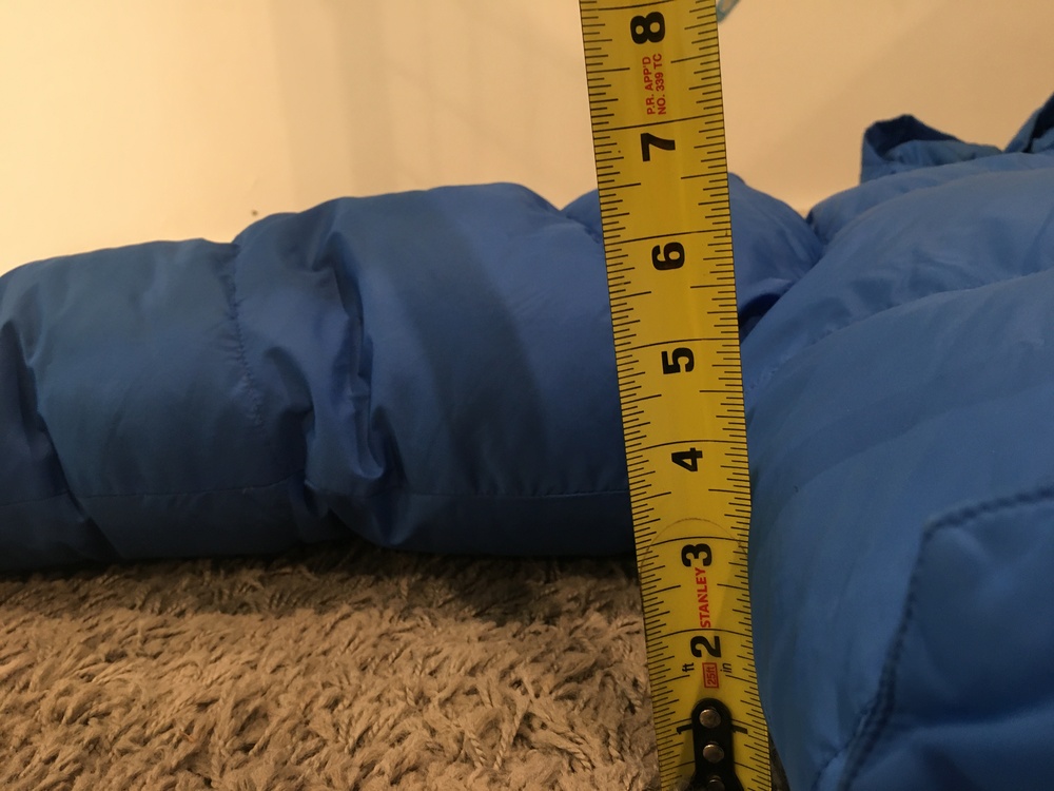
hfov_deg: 61.7
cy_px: 396
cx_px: 527
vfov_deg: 48.2
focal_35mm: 29
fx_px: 883
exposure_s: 1/30
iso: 100
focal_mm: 4.15
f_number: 2.2
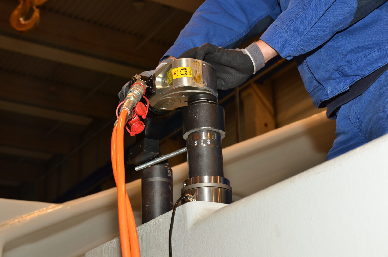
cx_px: 194
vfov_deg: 22.5
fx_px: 645
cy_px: 128
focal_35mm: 60
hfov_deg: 33.5
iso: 400
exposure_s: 1/60
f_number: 5.6
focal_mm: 40
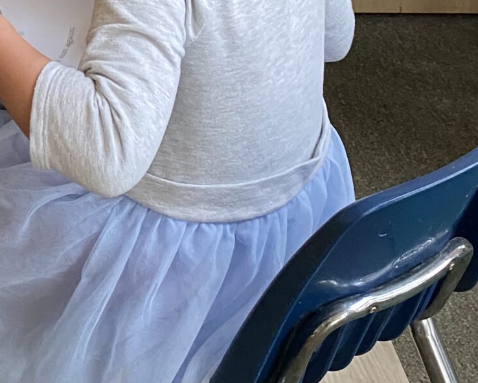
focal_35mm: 88
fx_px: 1245
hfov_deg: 20.4
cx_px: -91
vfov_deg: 15.6
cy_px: -251
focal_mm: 4.25
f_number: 1.8
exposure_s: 1/60
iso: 250
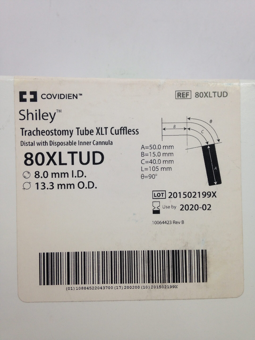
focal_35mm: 33
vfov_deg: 55.4
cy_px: 170
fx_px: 324
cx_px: 128
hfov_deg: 42.9
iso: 50
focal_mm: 4.12
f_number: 2.4
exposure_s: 1/60
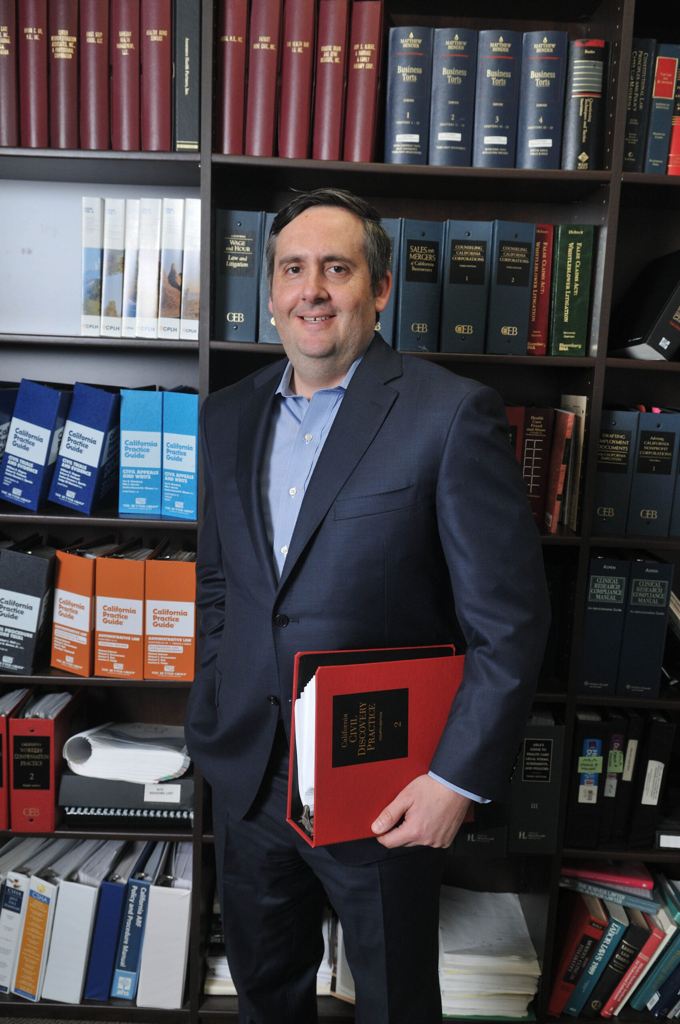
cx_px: 340
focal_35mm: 33
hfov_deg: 39.9
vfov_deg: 57.3
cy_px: 512
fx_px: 937
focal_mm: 22
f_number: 5.6
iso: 400
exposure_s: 1/160
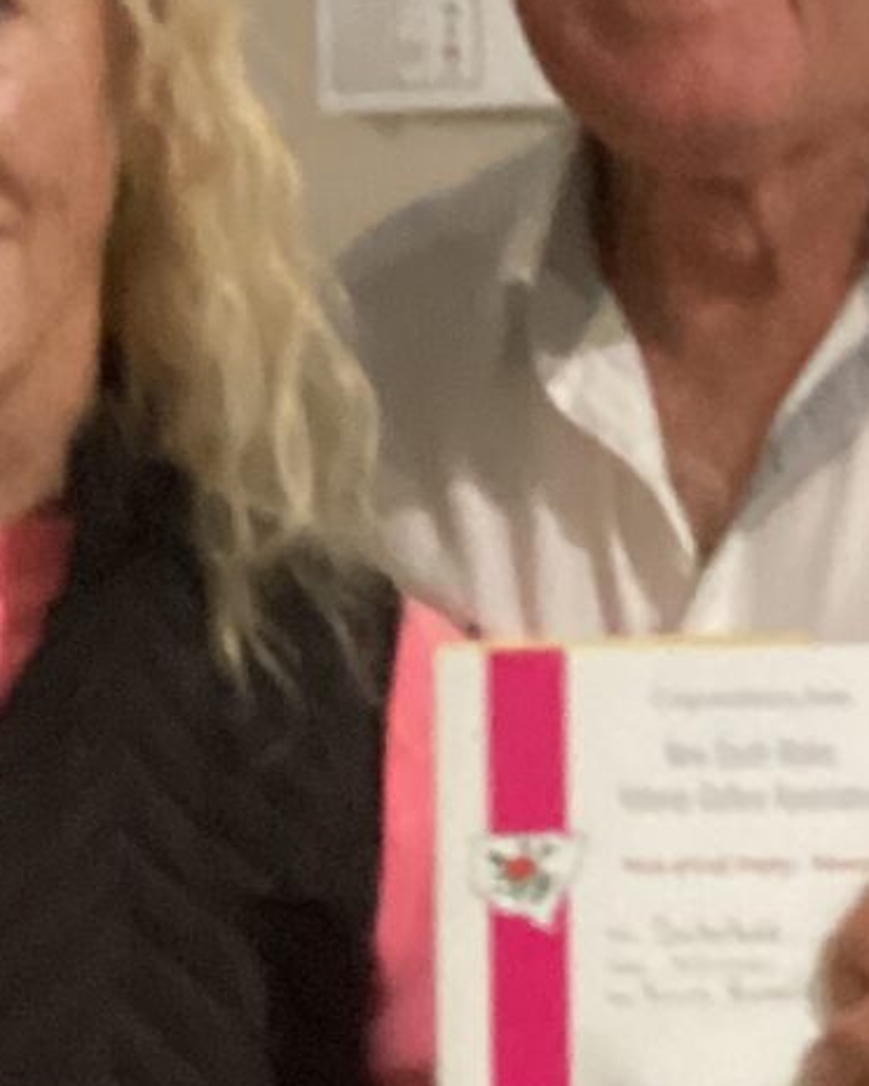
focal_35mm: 167
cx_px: 658
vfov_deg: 11.4
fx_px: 5371
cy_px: 1222
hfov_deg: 9.2
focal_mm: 3.3
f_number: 2.4
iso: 500
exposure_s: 1/25
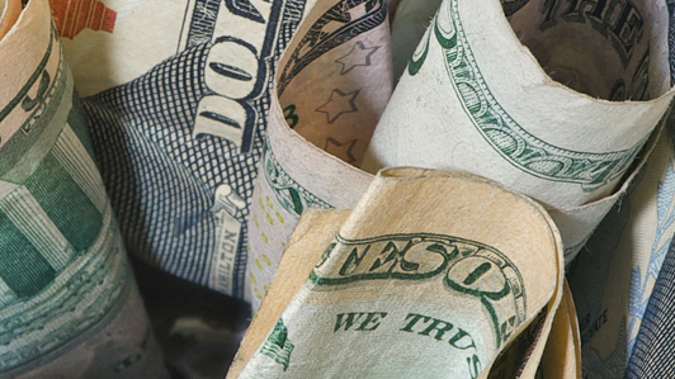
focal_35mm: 439
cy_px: -18
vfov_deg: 2.8
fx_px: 7856
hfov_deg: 4.9
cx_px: 48
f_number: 22
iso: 100
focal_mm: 105
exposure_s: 3
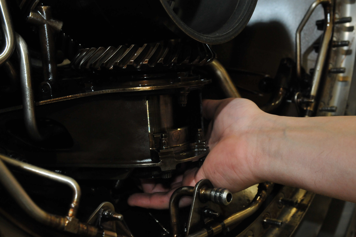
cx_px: 178
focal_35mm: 51
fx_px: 504
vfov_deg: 26.4
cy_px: 118
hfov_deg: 38.9
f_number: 6.3
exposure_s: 1/100
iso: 1000
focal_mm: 34
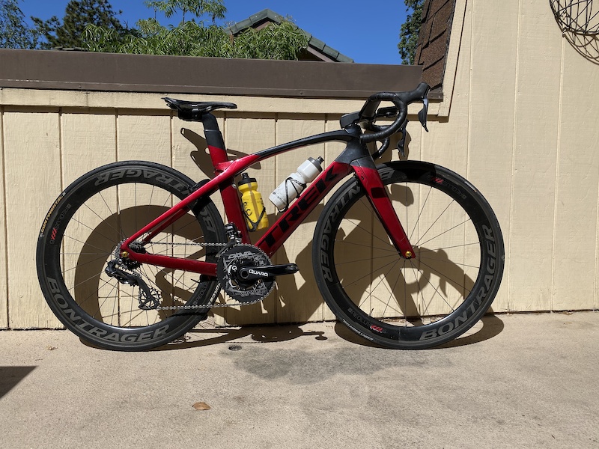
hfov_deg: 67.3
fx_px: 450
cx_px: 300
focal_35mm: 26
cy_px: 224
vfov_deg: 53.1
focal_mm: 4.25
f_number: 1.8
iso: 32
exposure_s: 1/4831
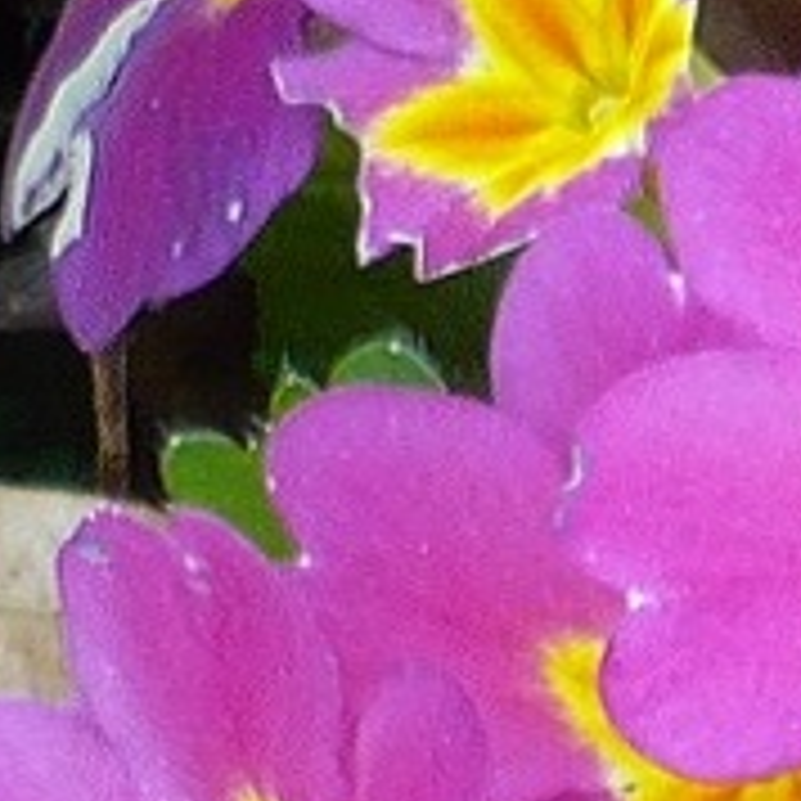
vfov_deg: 7.8
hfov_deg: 7.8
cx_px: 1904
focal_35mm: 208
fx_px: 5445
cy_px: 1948
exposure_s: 1/30
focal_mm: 5.8
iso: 100
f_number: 2.8
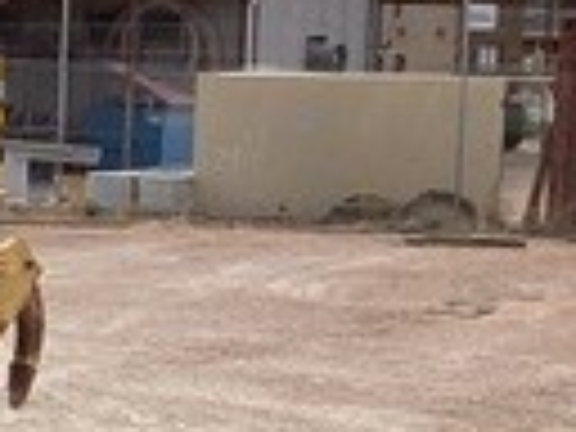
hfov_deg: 10.7
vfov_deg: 9.6
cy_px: 261
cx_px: -855
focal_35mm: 155
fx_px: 2579
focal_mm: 3.3
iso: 25
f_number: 2.4
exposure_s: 1/959
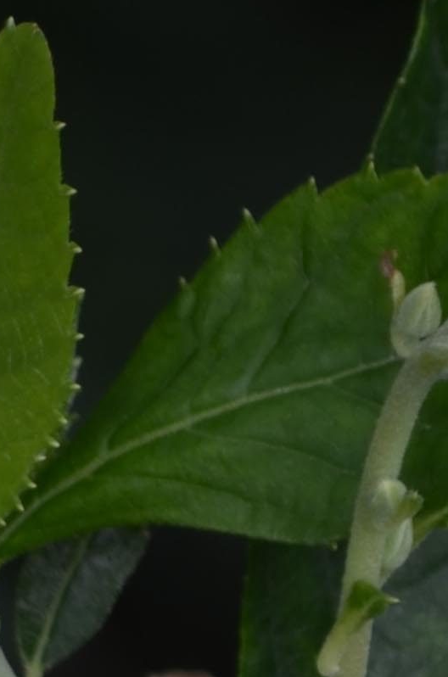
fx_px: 34768
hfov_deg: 0.7
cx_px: 371
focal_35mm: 1853
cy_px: 1242
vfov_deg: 1.1
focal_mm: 200
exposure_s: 1/250
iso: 100
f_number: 5.6
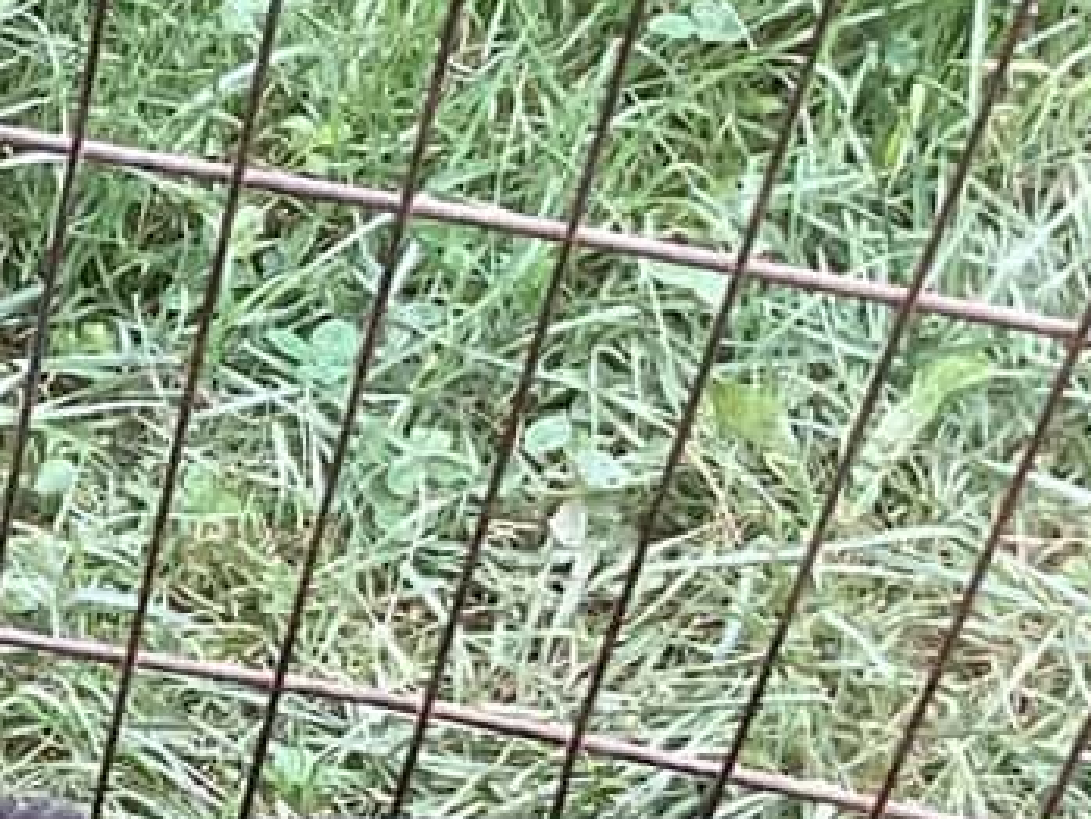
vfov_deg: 9.7
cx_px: -713
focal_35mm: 142
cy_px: 1638
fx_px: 4477
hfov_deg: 12.9
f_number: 2.4
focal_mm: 3.3
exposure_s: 1/120
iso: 64
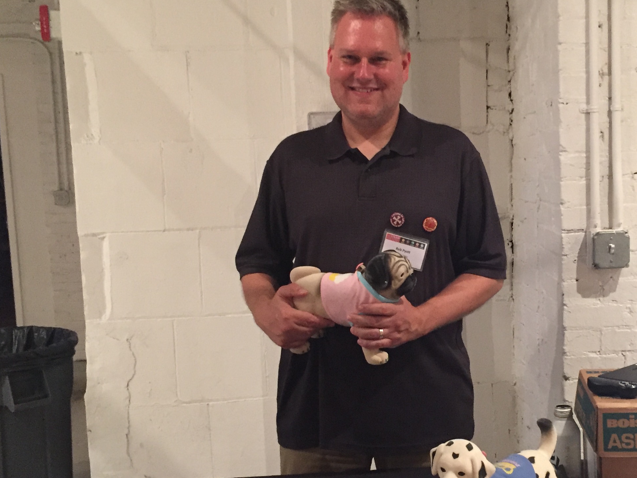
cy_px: 272
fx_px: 902
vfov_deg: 29.6
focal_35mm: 49
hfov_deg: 38.6
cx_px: 410
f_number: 2.2
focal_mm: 4.15
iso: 320
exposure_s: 1/15
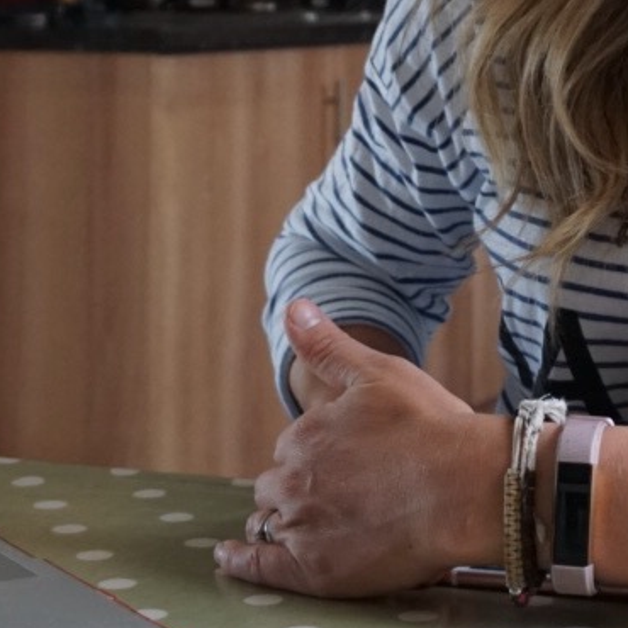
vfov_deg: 14.5
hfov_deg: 14.8
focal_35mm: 117
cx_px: 538
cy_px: -92
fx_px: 2398
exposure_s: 1/60
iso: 1000
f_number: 4
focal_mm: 21
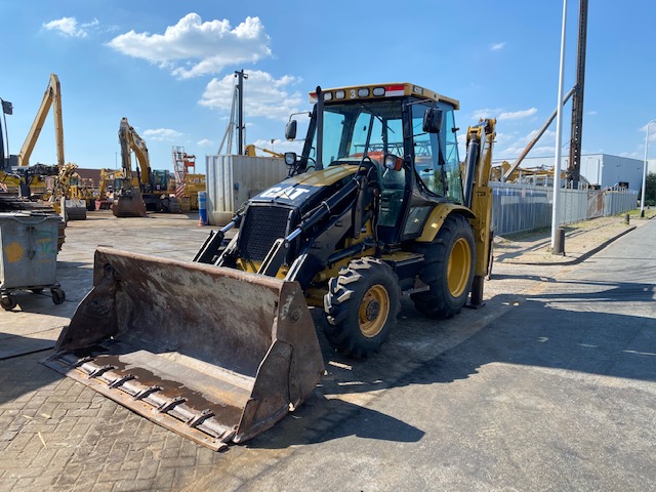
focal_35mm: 26
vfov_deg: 53.1
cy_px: 246
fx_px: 493
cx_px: 328
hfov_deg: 67.3
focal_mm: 4.25
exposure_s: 1/890
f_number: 1.8
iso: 32
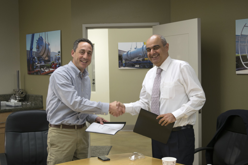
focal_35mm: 54
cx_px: 124
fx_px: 372
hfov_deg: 36.9
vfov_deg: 25.1
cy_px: 82
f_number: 4.8
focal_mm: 36
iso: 400
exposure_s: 1/80
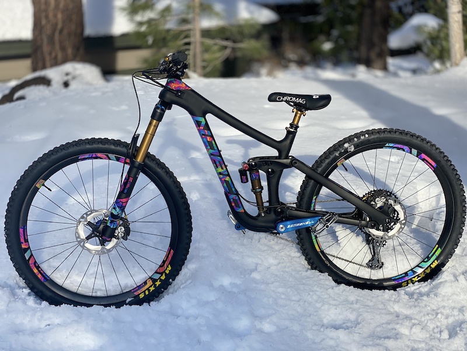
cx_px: 234
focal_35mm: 52
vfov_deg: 28.0
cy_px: 176
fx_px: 702
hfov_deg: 36.8
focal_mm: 6
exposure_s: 1/1170
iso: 20
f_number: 2
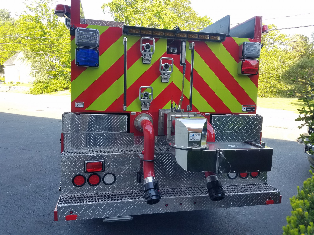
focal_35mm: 26
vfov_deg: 53.1
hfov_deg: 67.3
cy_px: 118
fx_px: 236
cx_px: 157
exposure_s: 1/283
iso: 50
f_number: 1.7
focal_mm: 4.2
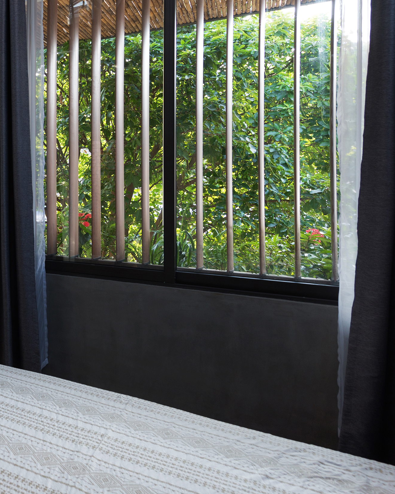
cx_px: -78
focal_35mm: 32
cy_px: 195
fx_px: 468
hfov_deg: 35.8
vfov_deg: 55.2
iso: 250
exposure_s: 1/100
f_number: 5
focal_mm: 14
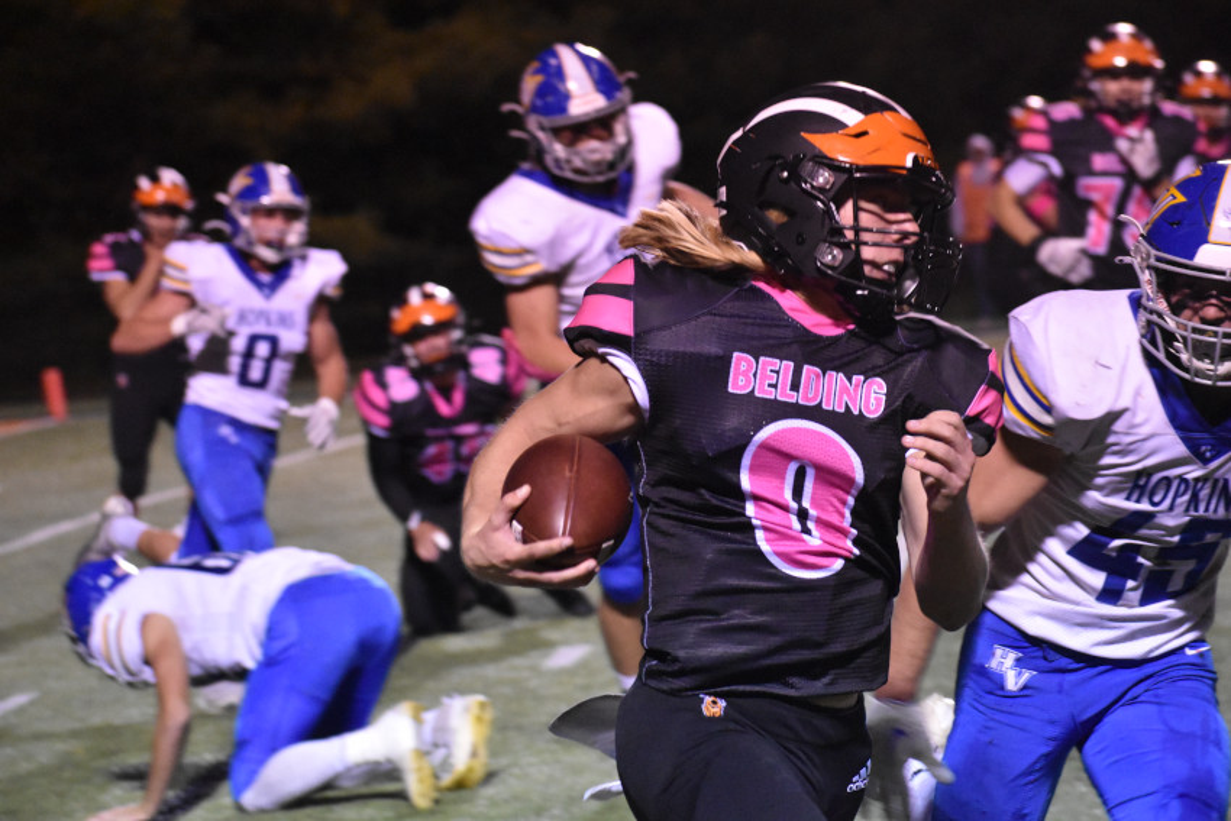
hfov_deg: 13.0
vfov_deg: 8.7
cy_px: 410
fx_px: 5386
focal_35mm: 158
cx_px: 616
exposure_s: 1/400
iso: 6400
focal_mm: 105
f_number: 5.6
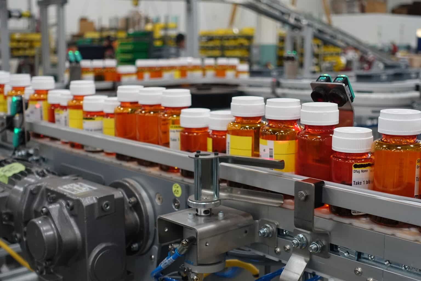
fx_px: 620
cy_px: 140
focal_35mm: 53
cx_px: 210
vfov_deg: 25.5
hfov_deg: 37.5
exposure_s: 1/60
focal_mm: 19.29
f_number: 2.8
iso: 500
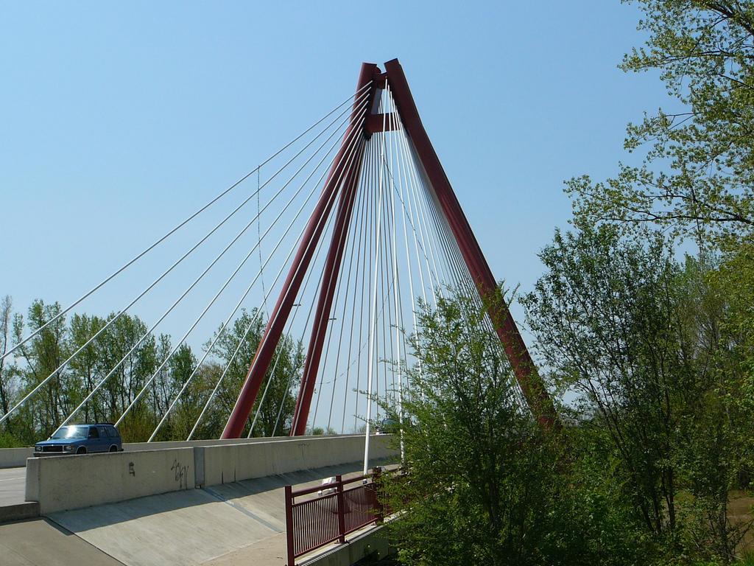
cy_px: 283
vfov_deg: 29.7
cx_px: 377
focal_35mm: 49
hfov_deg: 38.9
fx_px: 1067
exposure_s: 1/640
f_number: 5.6
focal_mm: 7.3
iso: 80
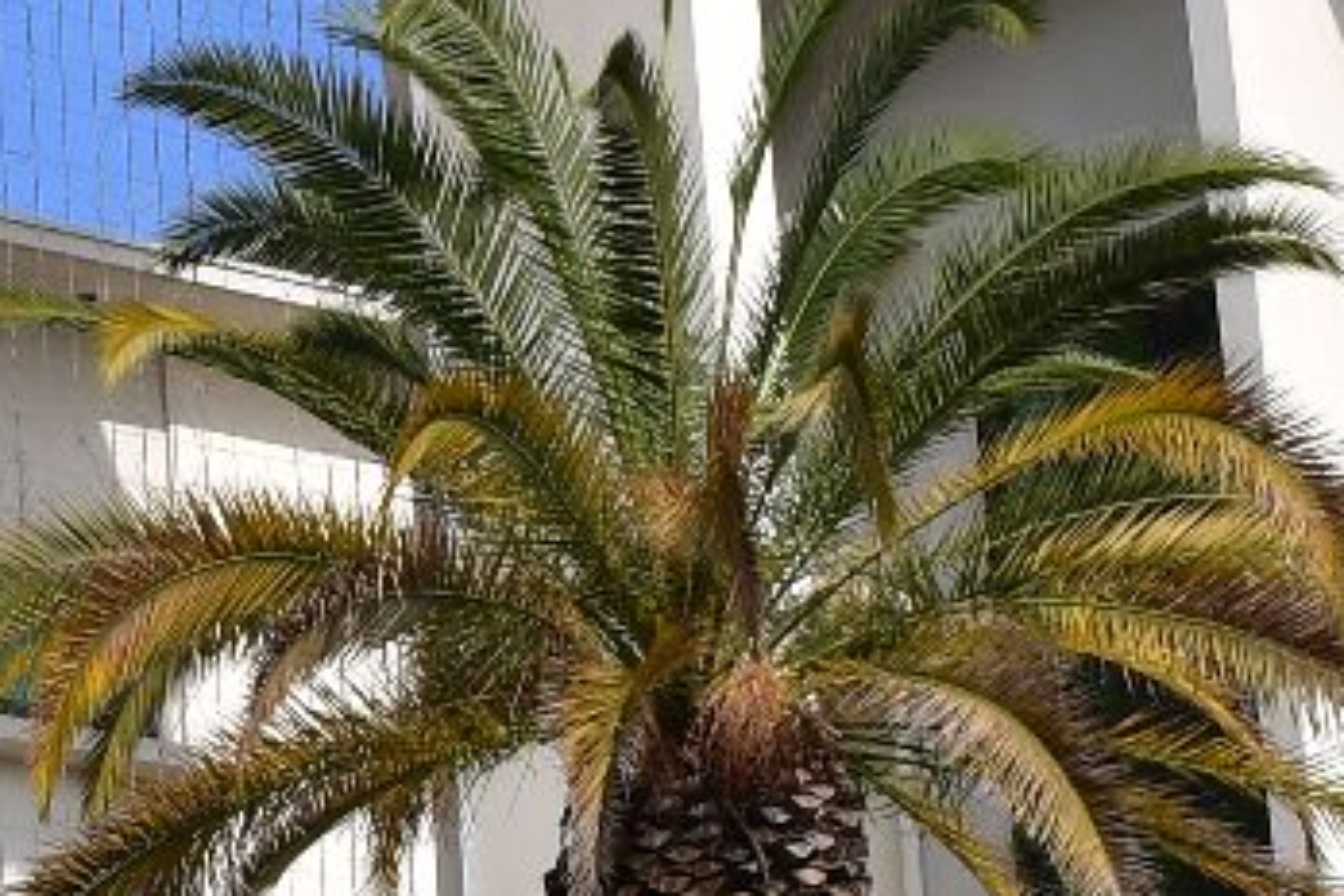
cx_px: -220
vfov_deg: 7.1
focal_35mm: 194
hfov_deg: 10.4
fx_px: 7242
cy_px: 682
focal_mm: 22
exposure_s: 1/100
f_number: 11
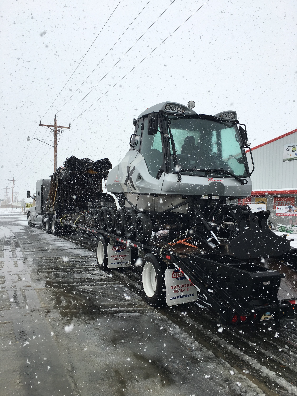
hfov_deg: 48.2
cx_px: 148
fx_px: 332
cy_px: 198
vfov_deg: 61.7
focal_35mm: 29
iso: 25
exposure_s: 1/2198
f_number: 2.2
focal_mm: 4.15
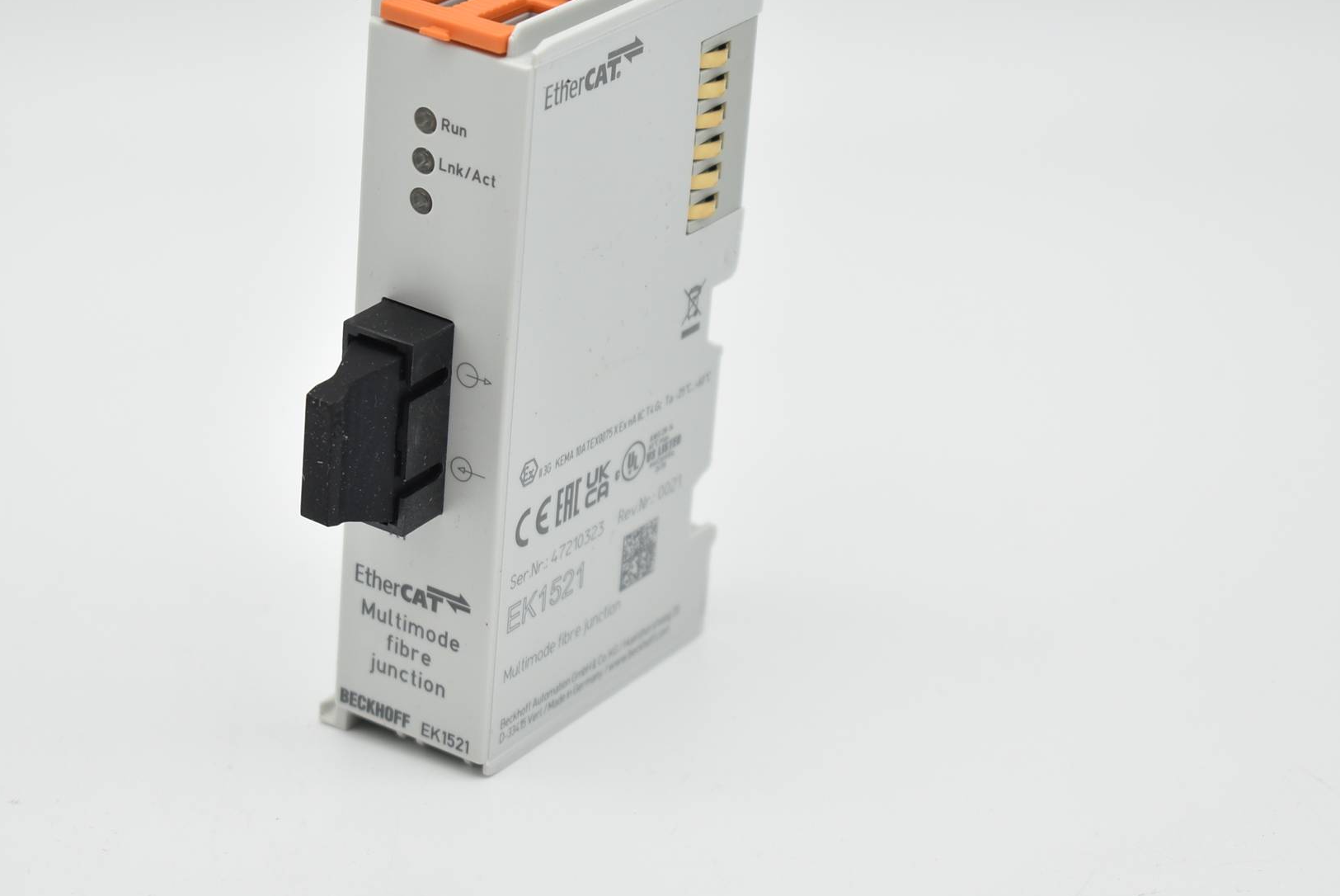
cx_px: 566
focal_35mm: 110
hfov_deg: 18.6
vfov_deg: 12.5
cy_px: 342
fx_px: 4085
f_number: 5.6
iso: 180
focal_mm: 55
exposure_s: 1/100
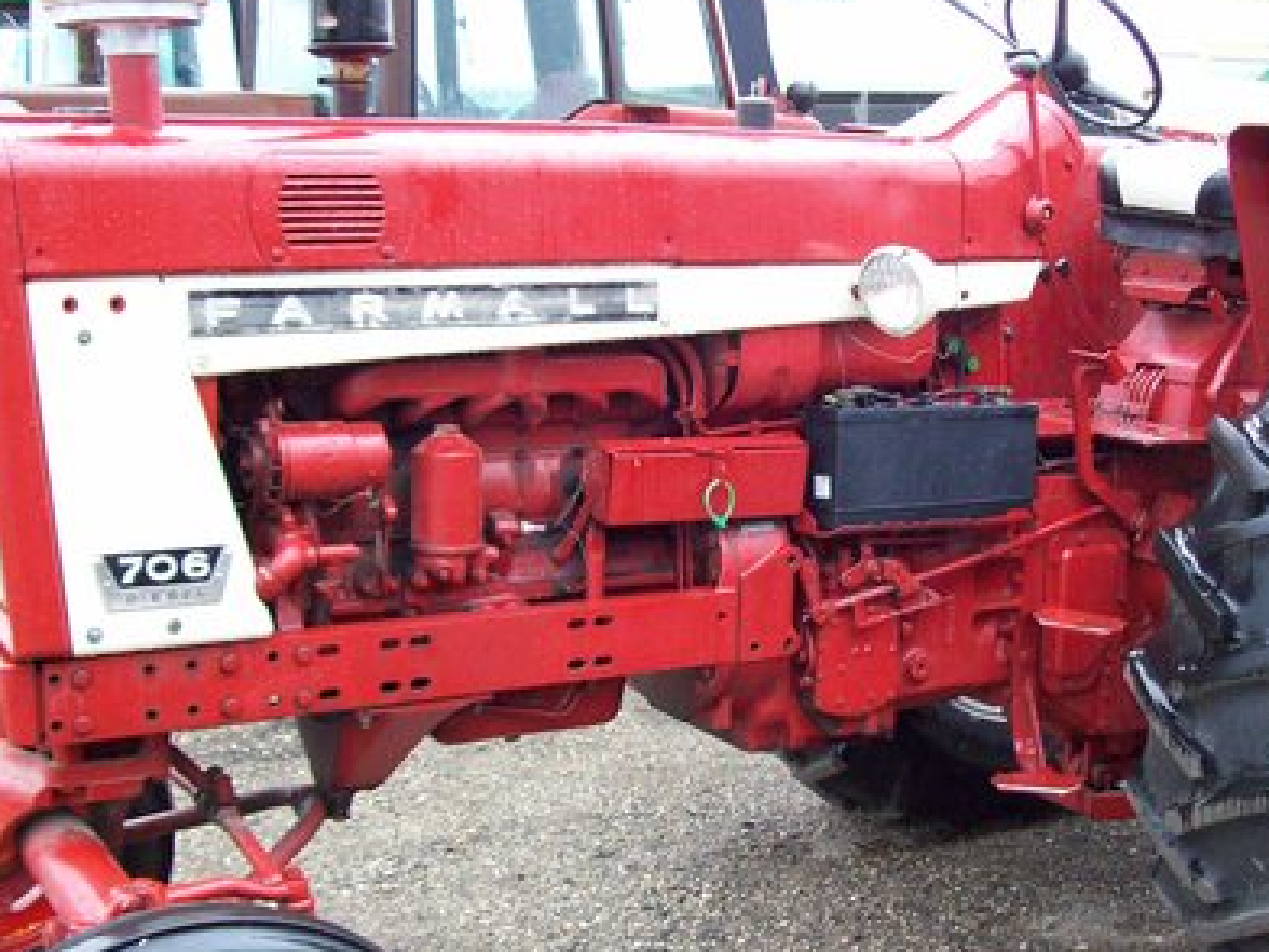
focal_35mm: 50
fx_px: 1833
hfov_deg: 37.9
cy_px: 560
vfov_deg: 29.1
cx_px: 800
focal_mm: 6
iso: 148
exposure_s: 1/128
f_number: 2.7
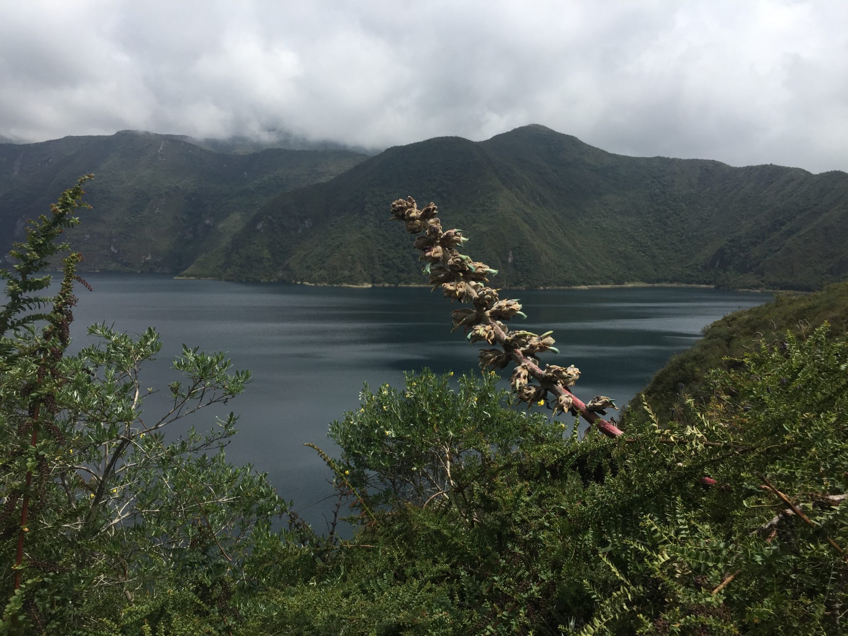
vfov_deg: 48.2
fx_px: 710
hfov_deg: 61.7
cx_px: 424
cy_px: 318
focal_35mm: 29
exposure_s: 1/2639
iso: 32
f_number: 2.2
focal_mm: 4.15
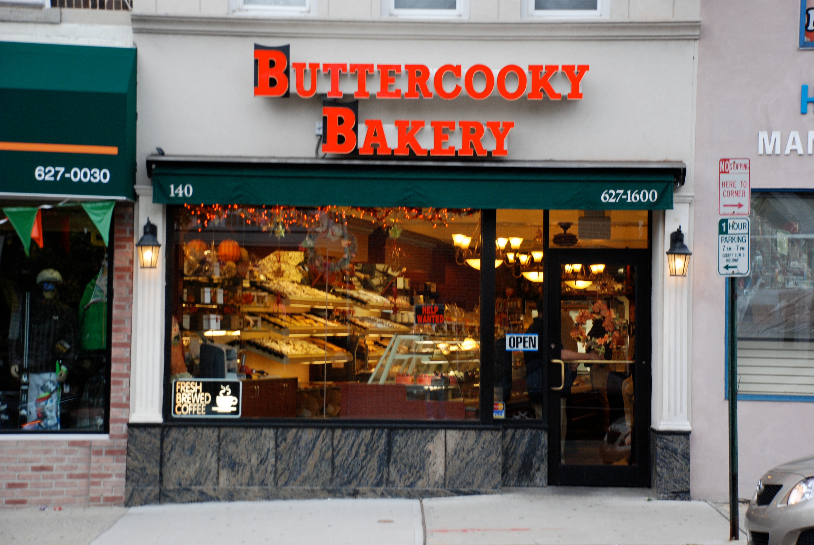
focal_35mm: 87
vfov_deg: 15.8
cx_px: 407
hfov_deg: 23.4
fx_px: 1970
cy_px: 272
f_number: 5.3
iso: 400
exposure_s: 1/50
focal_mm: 58
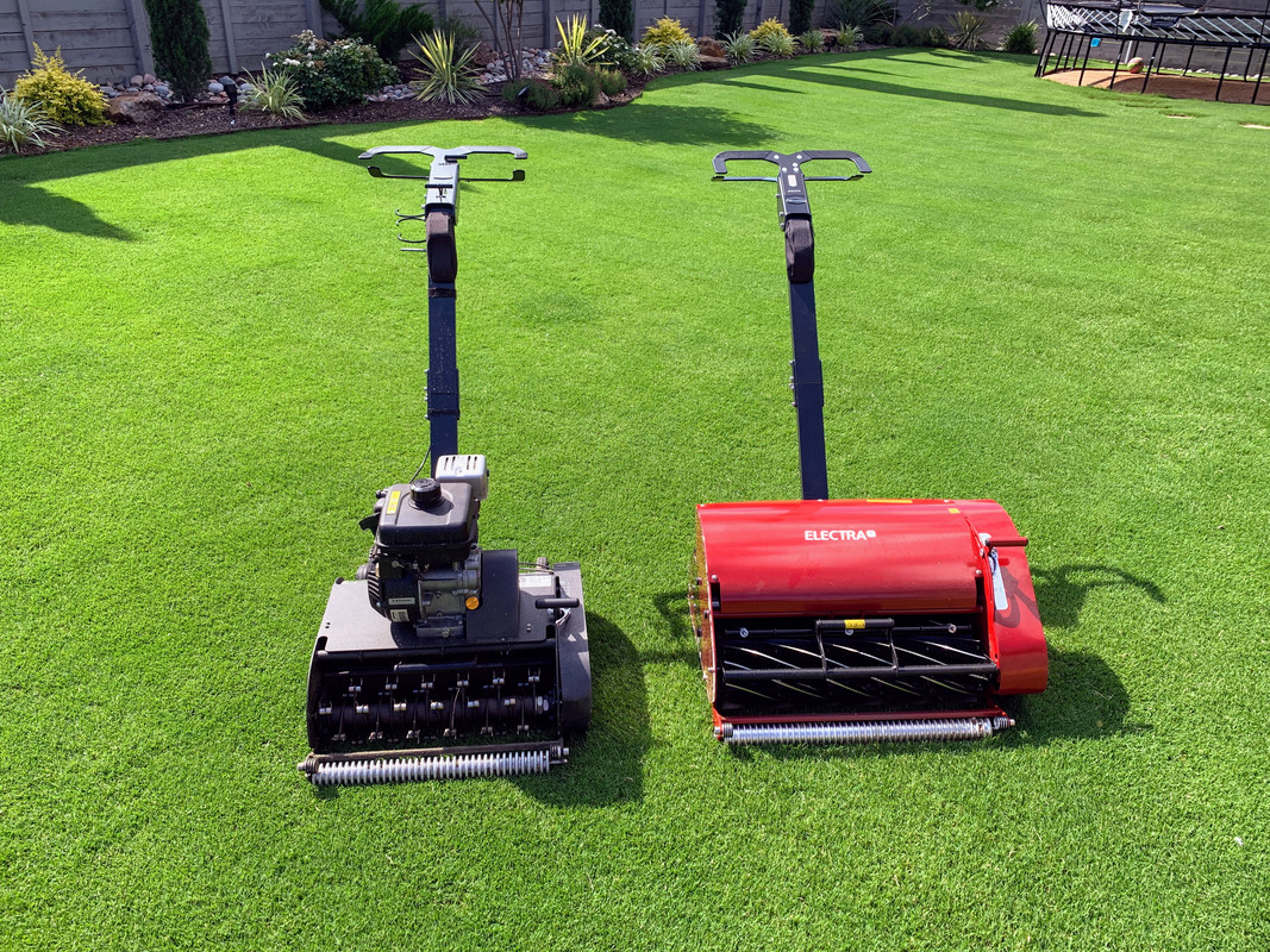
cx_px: 635
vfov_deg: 53.1
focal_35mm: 26
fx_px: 954
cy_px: 476
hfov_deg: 67.3
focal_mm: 4.25
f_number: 1.8
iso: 25
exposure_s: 1/664
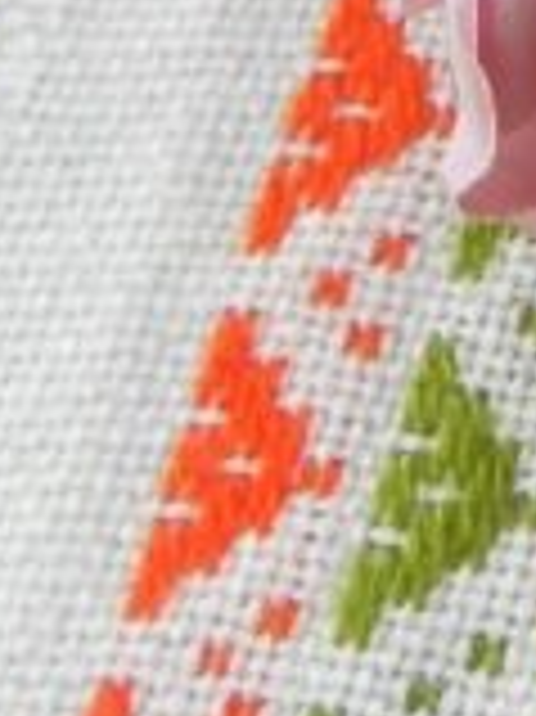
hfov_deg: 6.1
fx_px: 4631
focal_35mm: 224
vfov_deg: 8.7
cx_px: 1689
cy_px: -284
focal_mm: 5.9
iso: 64
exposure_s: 1/117
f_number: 3.5
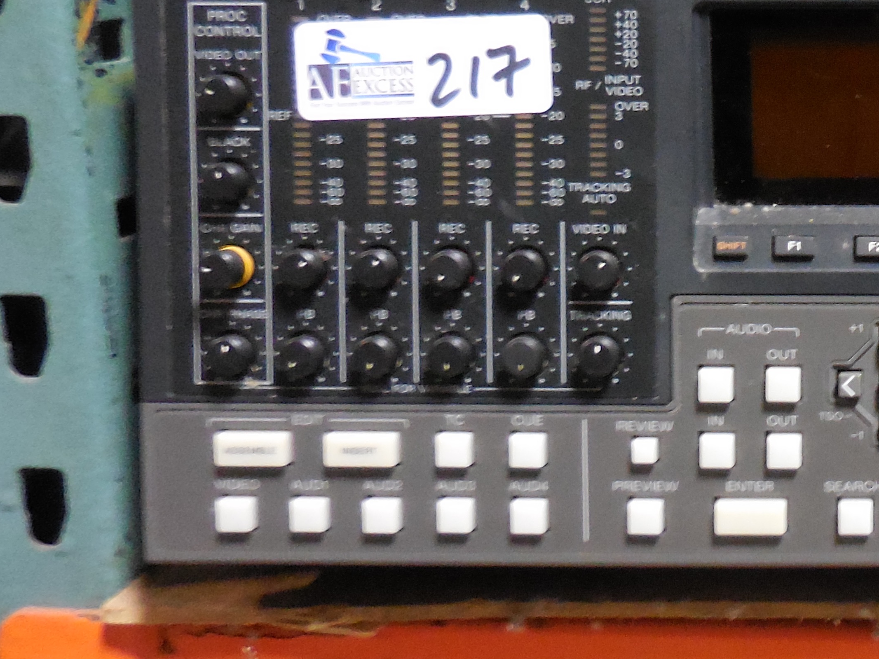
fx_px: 1371
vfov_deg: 26.8
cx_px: 900
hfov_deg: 32.4
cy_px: 201
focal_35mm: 54
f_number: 3.3
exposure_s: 1/6
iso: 800
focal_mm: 4.5
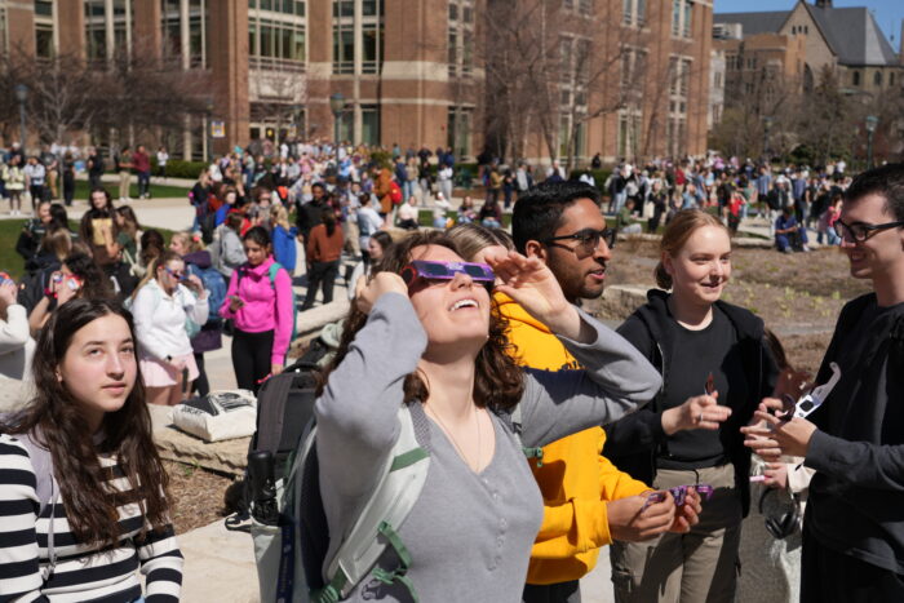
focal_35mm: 44
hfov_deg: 44.5
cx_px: 452
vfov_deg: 30.5
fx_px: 1105
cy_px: 302
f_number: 5
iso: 100
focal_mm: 44
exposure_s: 1/80
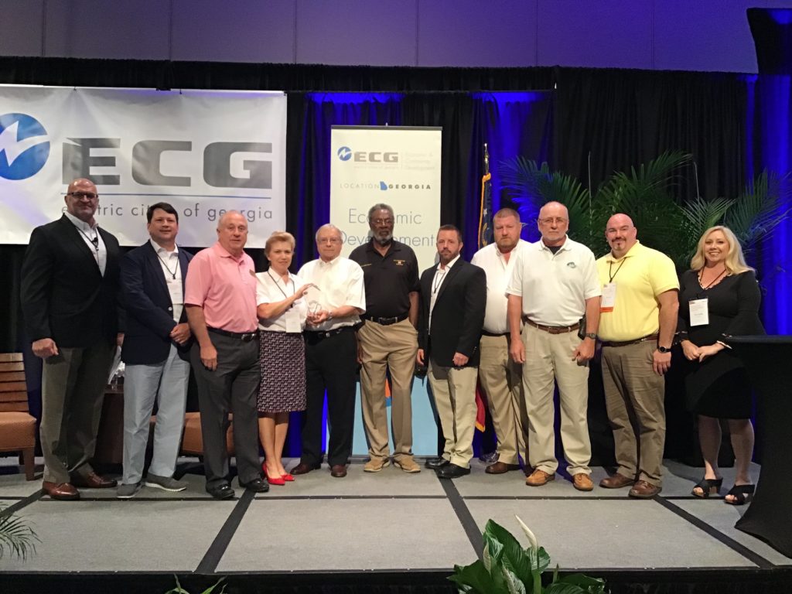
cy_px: 297
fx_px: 709
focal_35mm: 31
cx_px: 396
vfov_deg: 45.4
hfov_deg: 58.4
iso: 160
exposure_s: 1/30
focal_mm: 3.3
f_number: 2.4
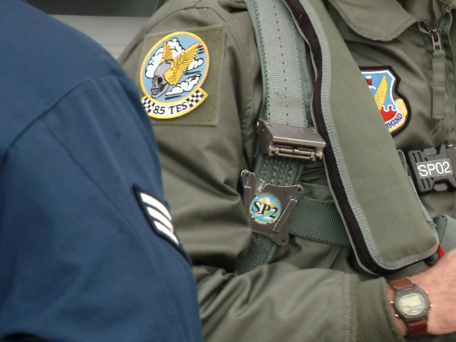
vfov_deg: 6.6
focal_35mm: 223
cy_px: 34
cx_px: 404
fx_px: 2937
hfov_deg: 8.8
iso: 400
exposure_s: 1/125
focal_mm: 56
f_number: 11
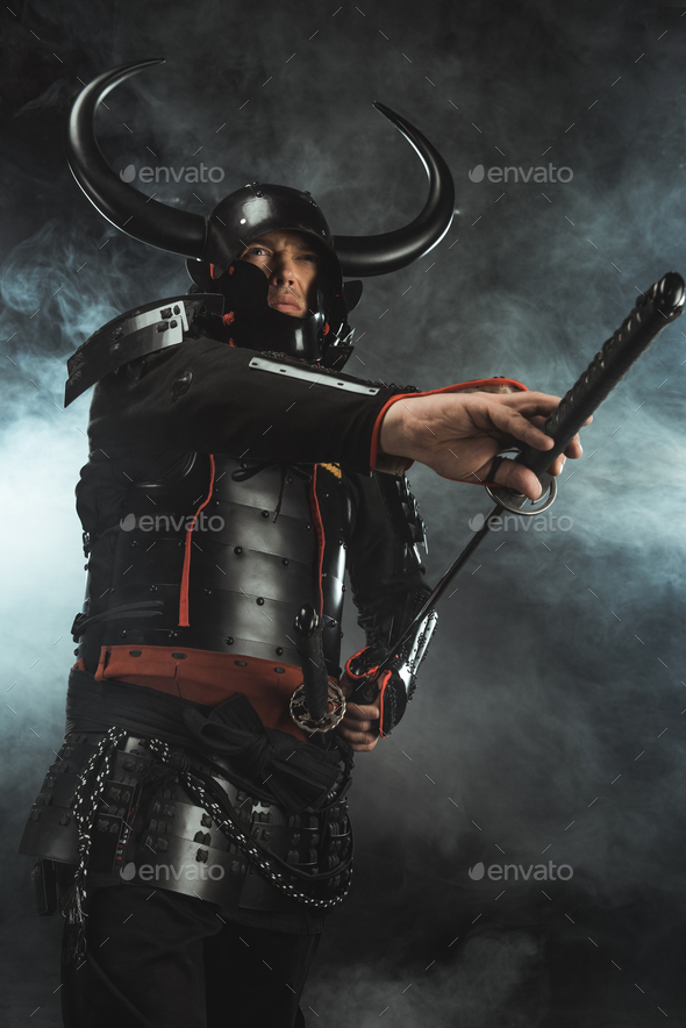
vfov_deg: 48.4
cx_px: 343
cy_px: 514
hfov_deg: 33.4
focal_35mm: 40
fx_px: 1142
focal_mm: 40
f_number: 8
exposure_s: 1/160
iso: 250
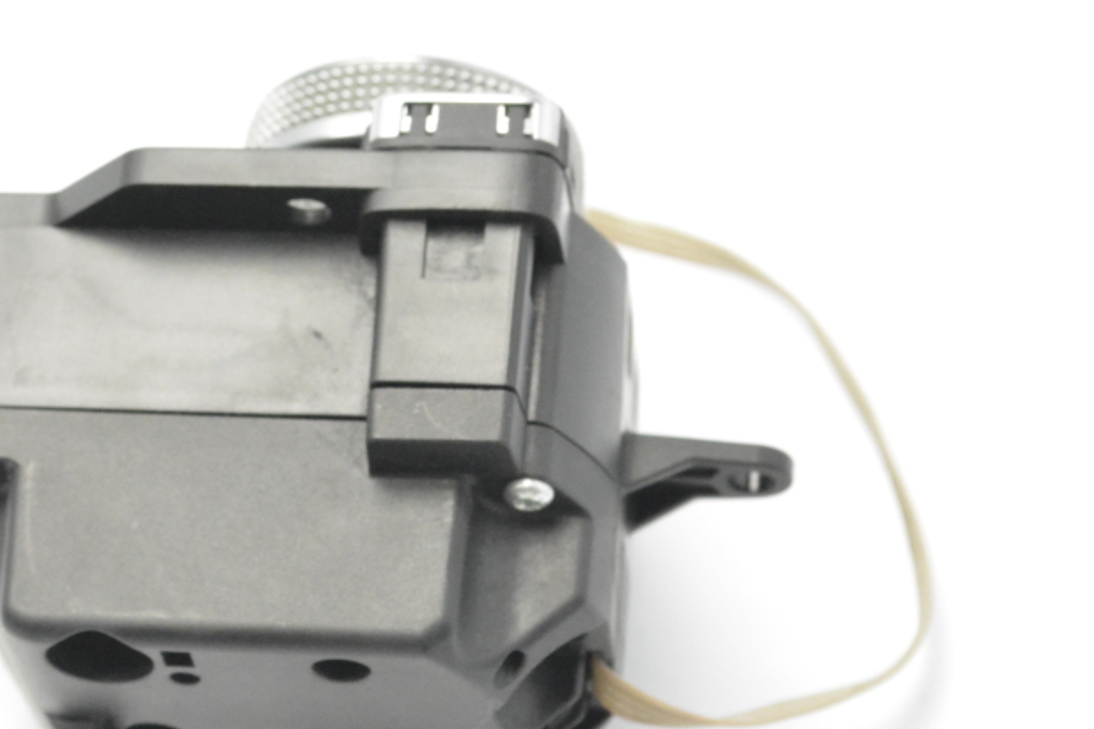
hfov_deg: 14.9
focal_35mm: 137
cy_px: 433
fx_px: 4157
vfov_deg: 10.0
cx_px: 238
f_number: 9
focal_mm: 55
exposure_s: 1/320
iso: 6400
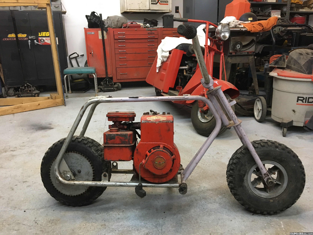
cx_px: 156
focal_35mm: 29
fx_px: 262
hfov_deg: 61.7
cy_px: 118
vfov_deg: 48.2
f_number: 2.2
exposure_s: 1/30
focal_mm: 4.15
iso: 160
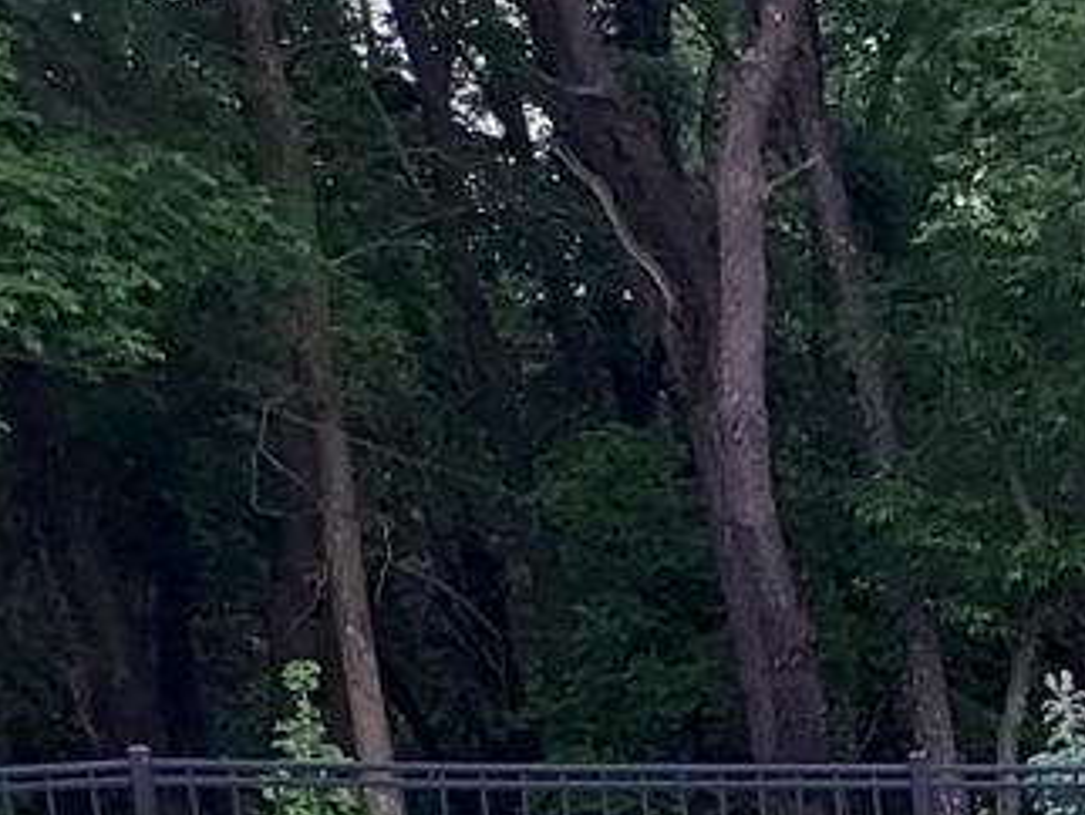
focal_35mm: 149
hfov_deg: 10.6
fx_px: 4674
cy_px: 1728
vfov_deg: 9.2
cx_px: 2874
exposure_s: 1/122
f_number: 1.8
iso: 40
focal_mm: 4.6
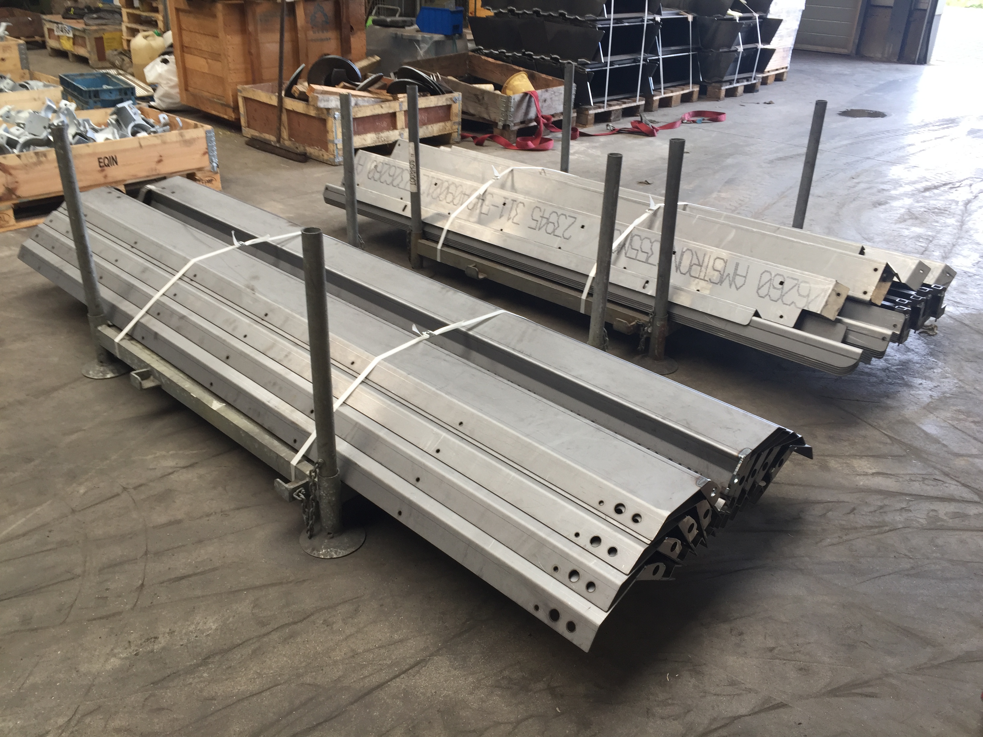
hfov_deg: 61.7
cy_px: 368
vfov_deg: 48.2
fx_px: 824
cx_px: 492
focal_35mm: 29
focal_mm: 4.15
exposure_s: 1/50
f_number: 2.2
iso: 40
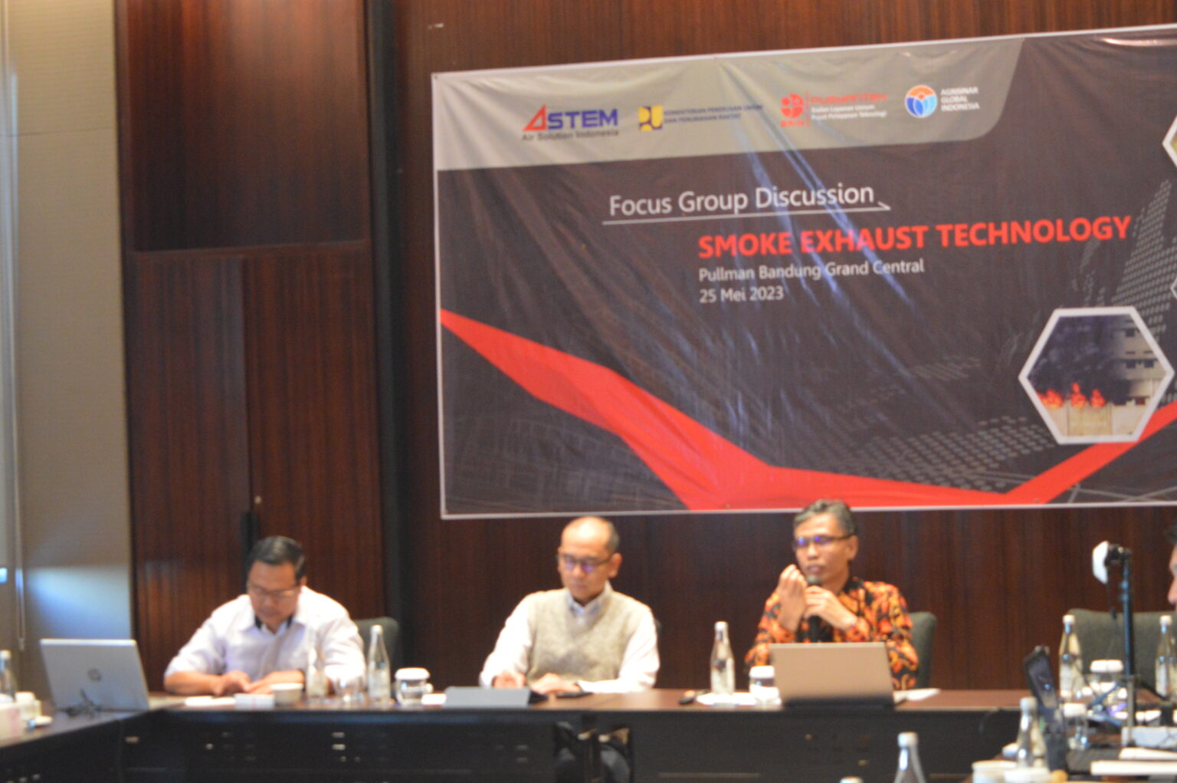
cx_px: 588
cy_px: 392
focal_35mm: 82
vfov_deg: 16.5
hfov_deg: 24.6
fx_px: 2695
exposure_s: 1/15
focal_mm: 55
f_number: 5.6
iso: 2800
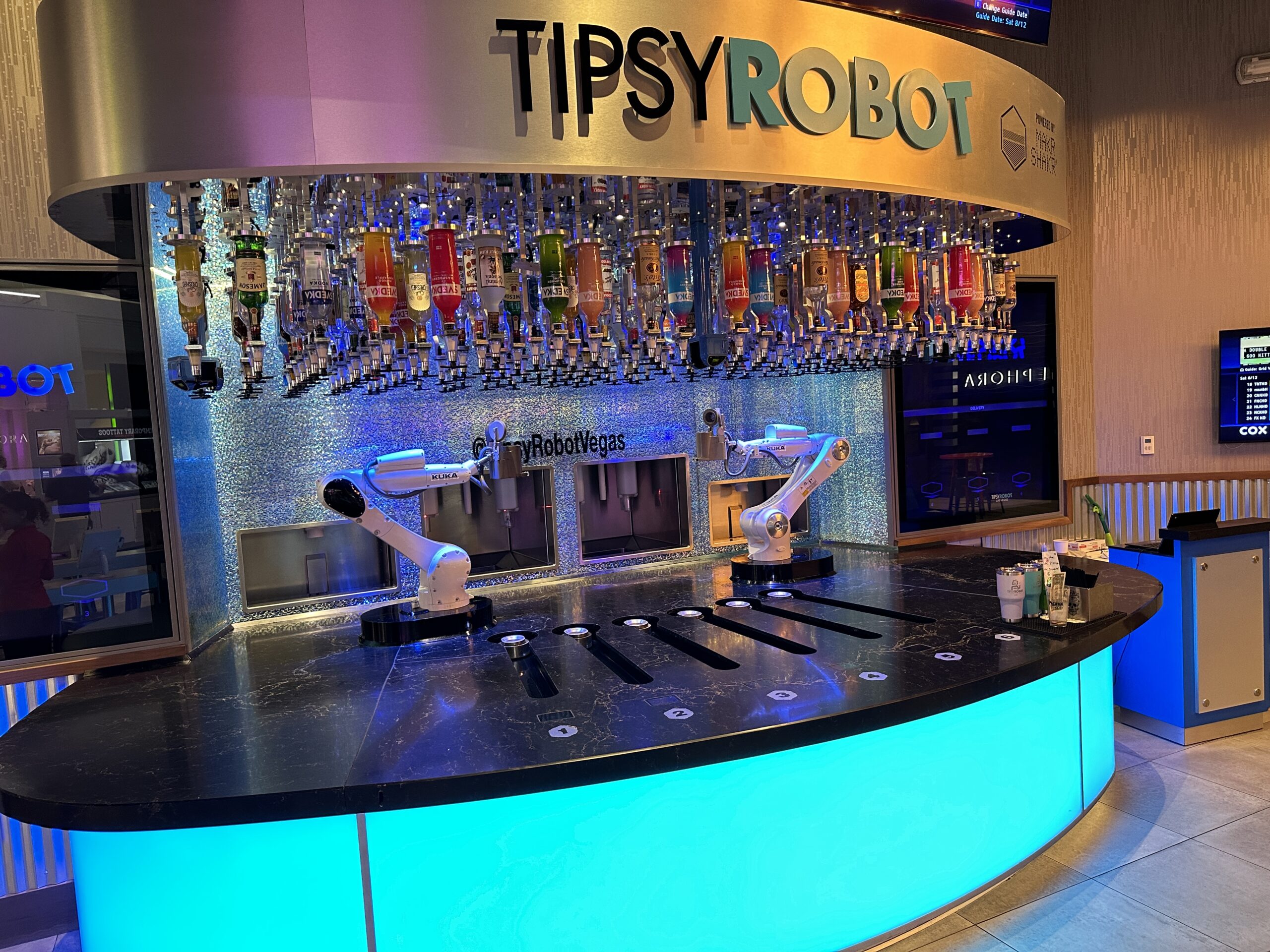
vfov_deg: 56.8
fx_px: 881
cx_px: 635
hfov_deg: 71.6
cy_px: 476
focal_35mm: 24
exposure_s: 1/59
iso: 320
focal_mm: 6.86
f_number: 1.78
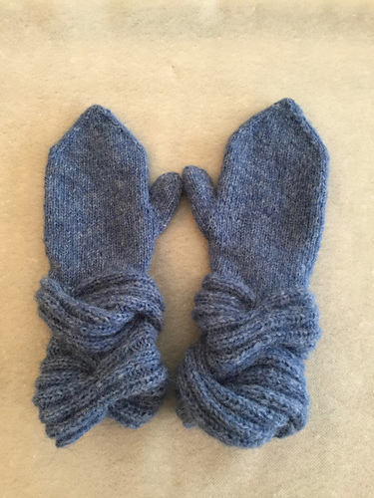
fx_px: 418
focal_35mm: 29
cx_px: 187
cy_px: 249
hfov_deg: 48.2
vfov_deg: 61.7
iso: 125
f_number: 2.2
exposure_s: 1/8
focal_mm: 4.15
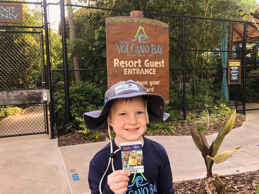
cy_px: 97
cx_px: 130
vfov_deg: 49.7
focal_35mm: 28
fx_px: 209
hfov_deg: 63.4
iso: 32
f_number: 1.8
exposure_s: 1/120
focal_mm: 3.99
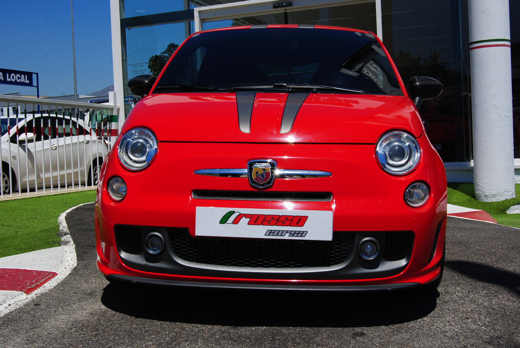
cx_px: 260
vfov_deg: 29.9
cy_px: 174
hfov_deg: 43.6
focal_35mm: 45
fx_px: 651
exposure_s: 1/320
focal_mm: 30
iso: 100
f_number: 10
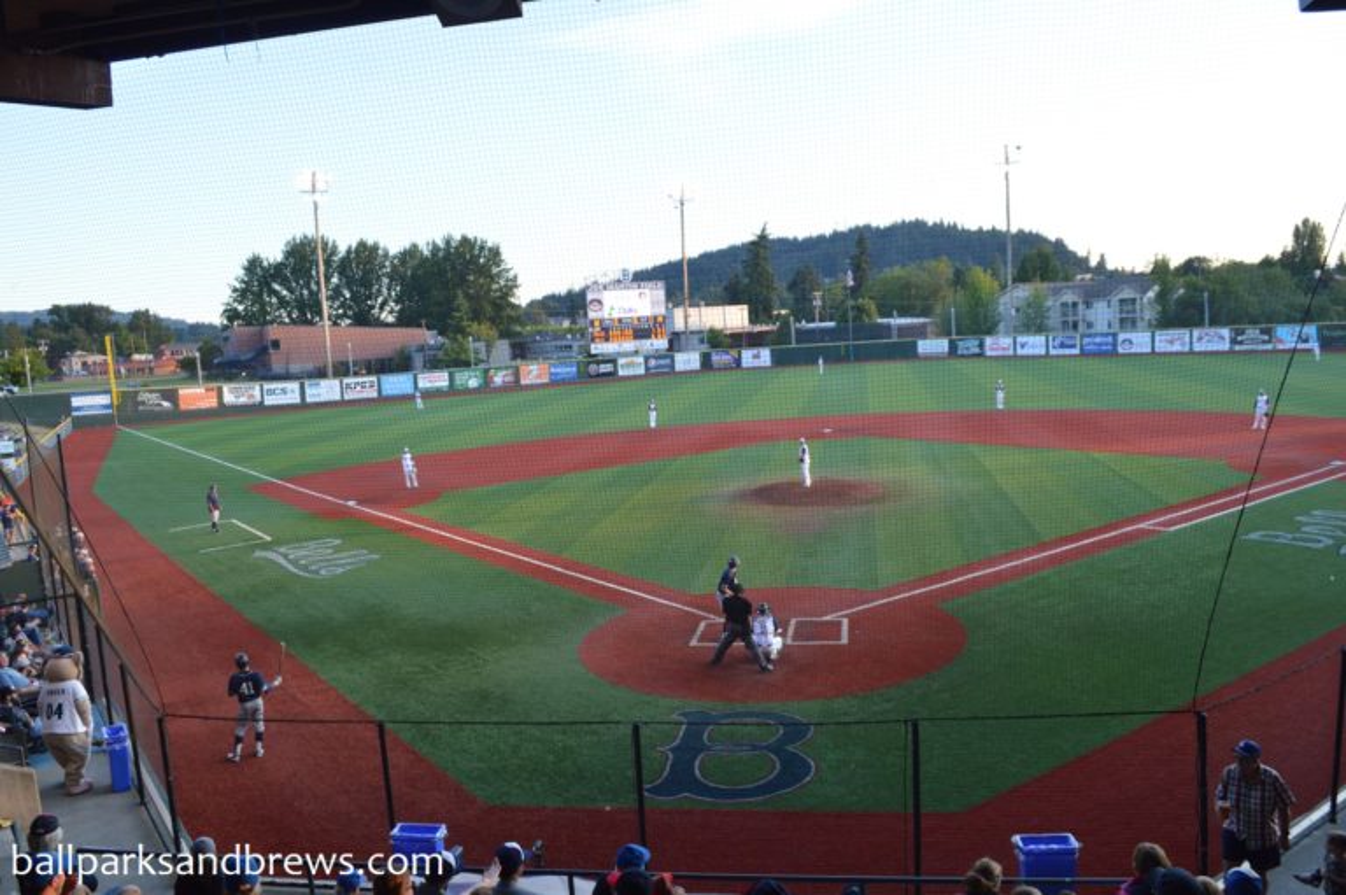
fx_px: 1009
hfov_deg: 67.4
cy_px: 448
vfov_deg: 47.9
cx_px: 673
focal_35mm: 27
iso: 400
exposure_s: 1/125
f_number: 5.6
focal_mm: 18
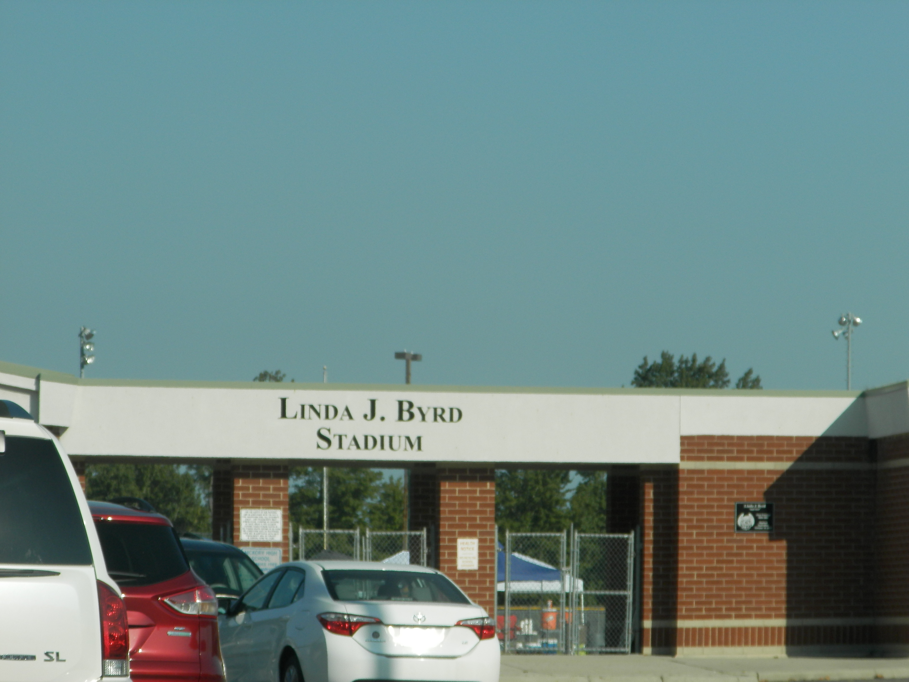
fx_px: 4727
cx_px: 454
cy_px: 341
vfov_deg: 8.2
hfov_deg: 11.0
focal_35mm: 180
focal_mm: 32.1
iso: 80
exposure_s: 1/500
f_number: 5.1
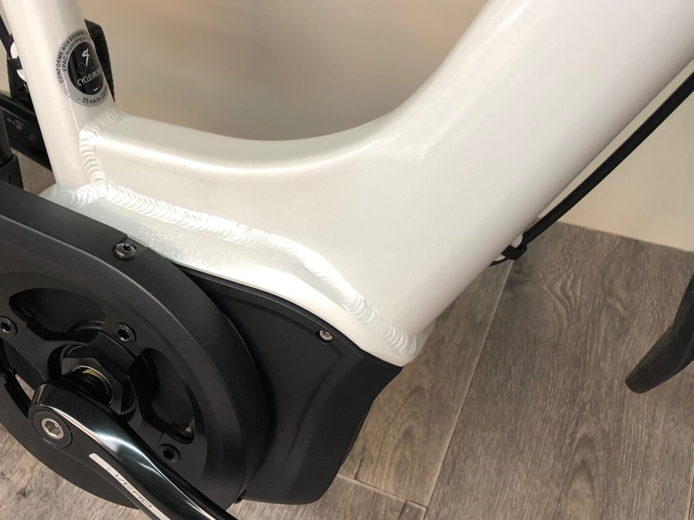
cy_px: 304
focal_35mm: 39
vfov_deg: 36.7
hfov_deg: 47.5
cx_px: 272
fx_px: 782
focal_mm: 4
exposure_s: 1/33
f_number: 1.8
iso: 40
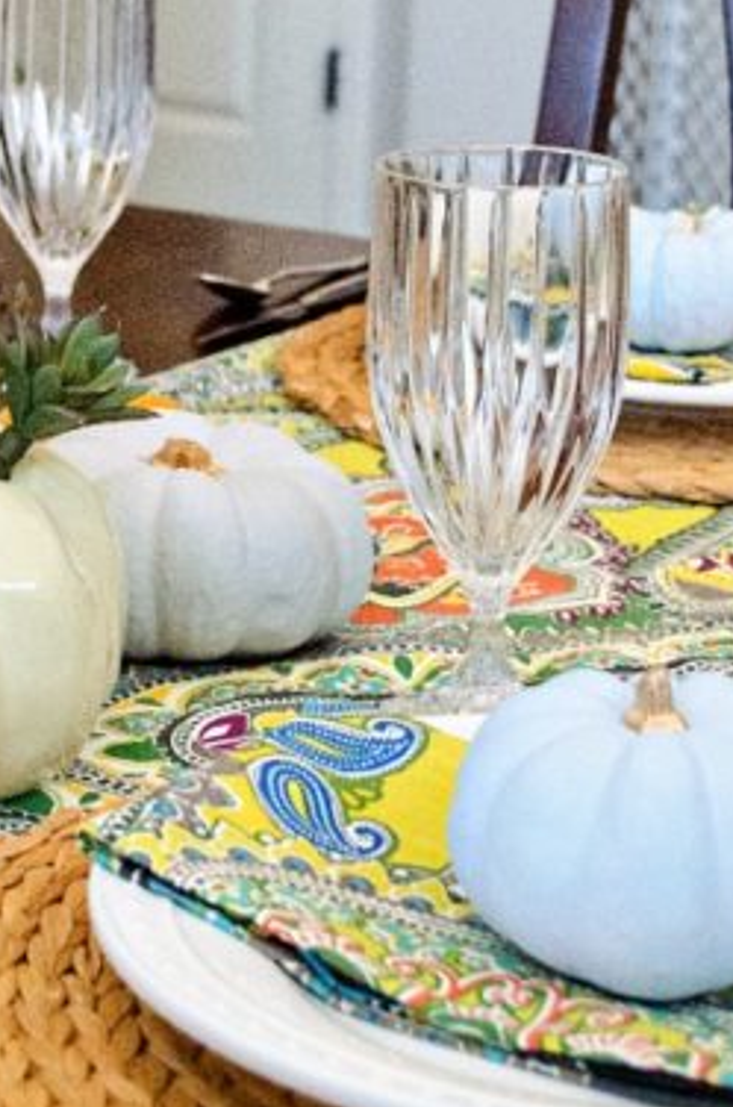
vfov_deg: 17.2
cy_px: 246
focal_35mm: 118
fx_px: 3624
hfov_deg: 11.4
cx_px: -12
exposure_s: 1/160
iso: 6400
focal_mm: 35
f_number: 5
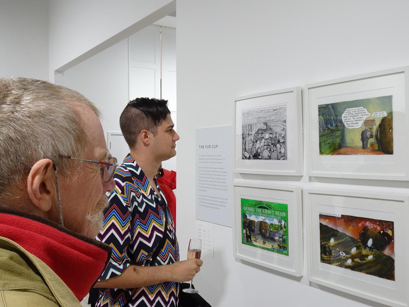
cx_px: 204
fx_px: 437
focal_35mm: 37
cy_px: 154
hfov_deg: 50.1
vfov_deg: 38.7
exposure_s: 1/40
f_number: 4
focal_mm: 6.26
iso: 400
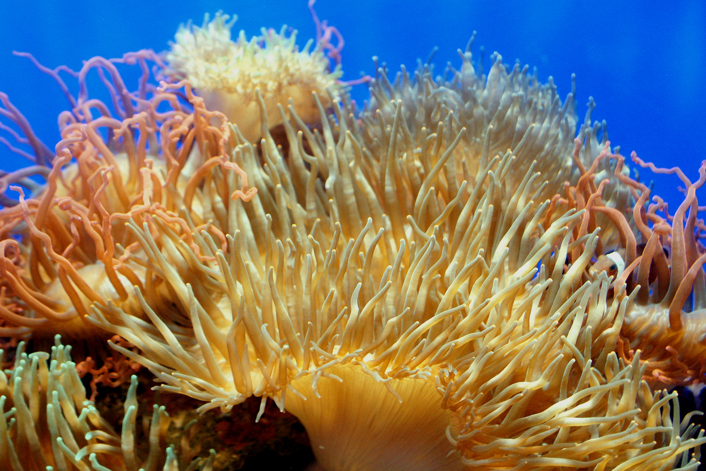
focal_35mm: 39
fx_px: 765
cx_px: 268
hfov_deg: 49.1
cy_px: 258
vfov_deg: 34.2
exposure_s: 1/40
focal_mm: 20
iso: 800
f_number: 4
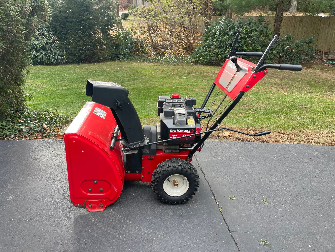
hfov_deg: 67.3
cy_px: 126
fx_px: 252
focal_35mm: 26
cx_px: 168
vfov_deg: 53.1
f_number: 1.6
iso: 32
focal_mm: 4.2
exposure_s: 1/121
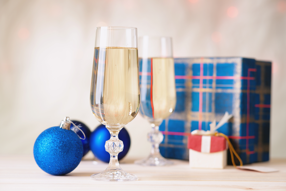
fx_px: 675
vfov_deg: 16.1
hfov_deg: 23.9
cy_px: 96
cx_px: 143
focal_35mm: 85
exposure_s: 1/13
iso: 100
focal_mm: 85
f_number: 4.5
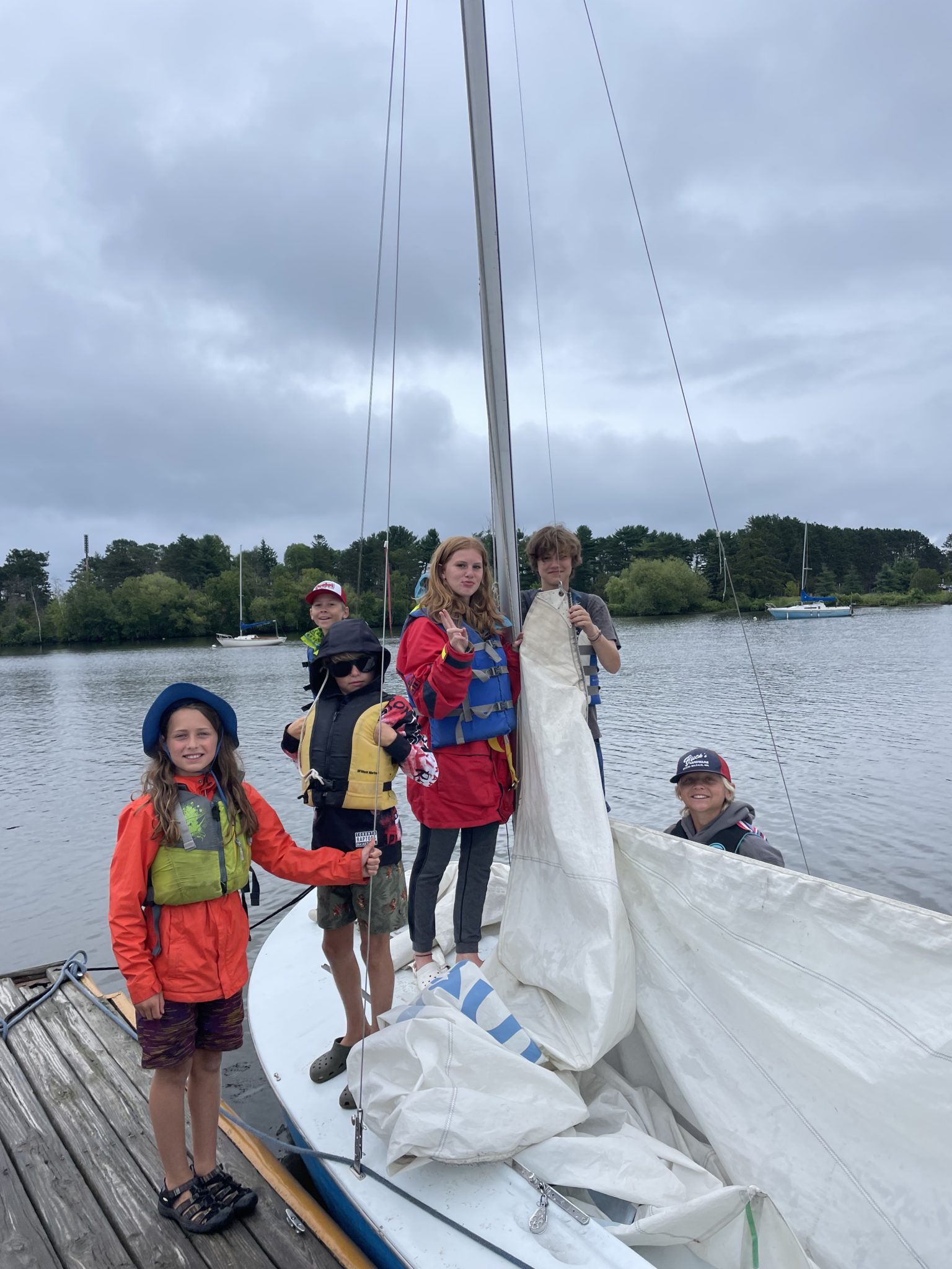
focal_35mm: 26
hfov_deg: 53.1
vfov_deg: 67.3
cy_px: 634
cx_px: 476
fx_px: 953
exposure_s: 1/1887
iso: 32
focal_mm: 4.2
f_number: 1.6
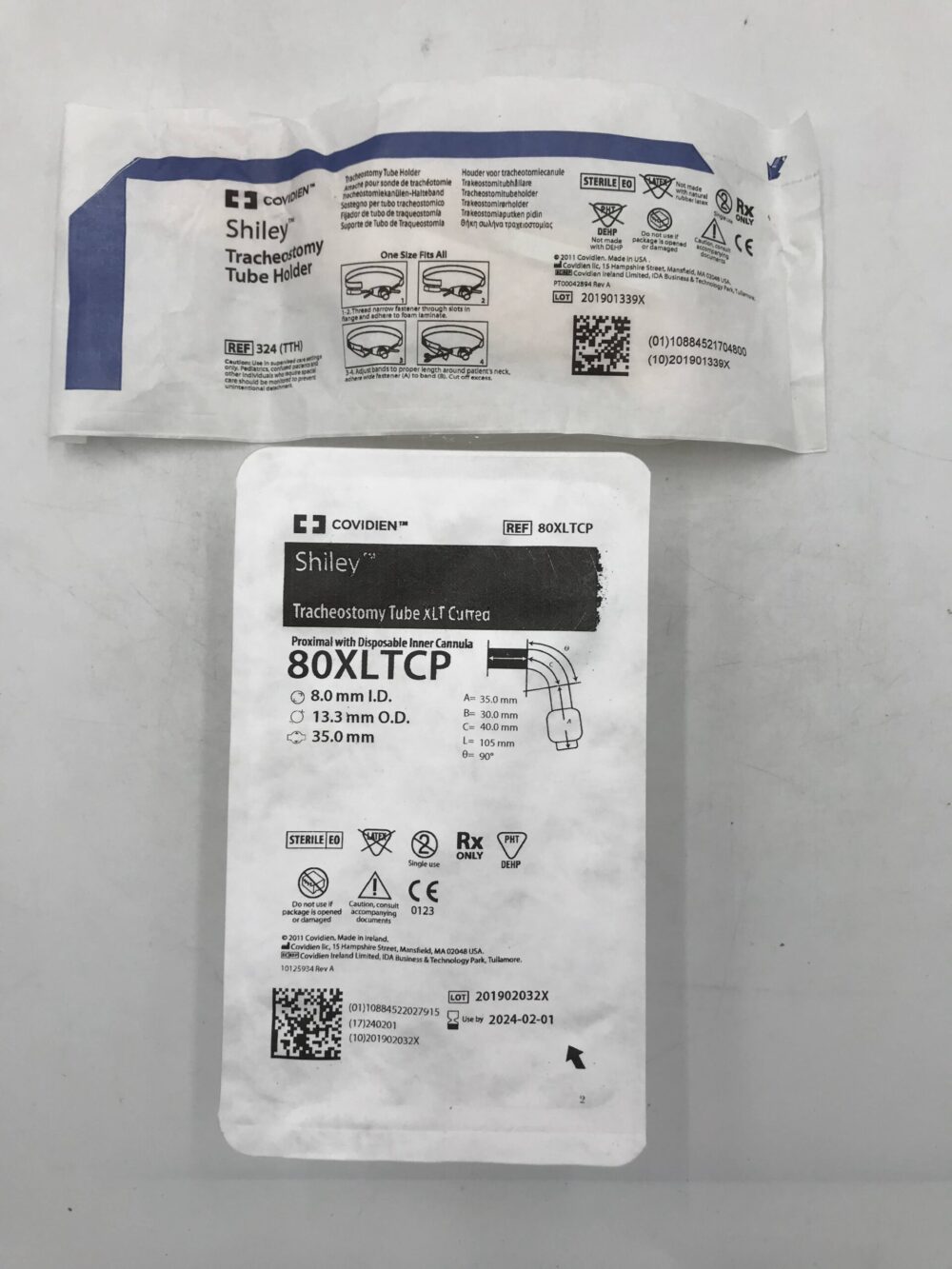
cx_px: 476
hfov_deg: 49.8
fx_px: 1027
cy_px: 634
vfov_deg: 63.4
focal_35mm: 28
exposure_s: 1/171
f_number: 1.8
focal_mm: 3.99
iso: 20
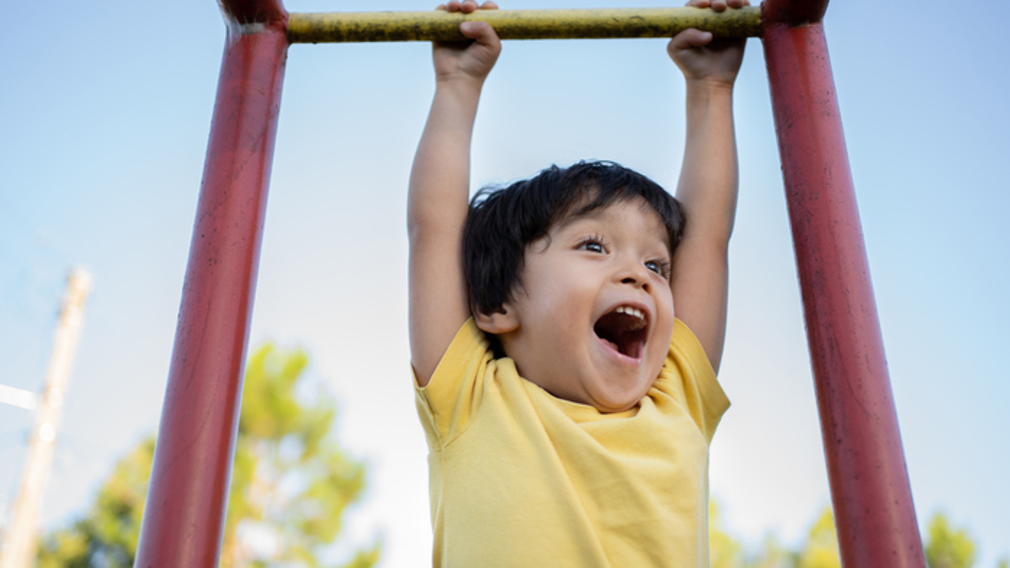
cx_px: 522
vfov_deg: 31.2
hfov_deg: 52.8
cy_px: 300
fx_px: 1018
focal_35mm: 38
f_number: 1.8
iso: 100
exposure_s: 1/250
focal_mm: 35
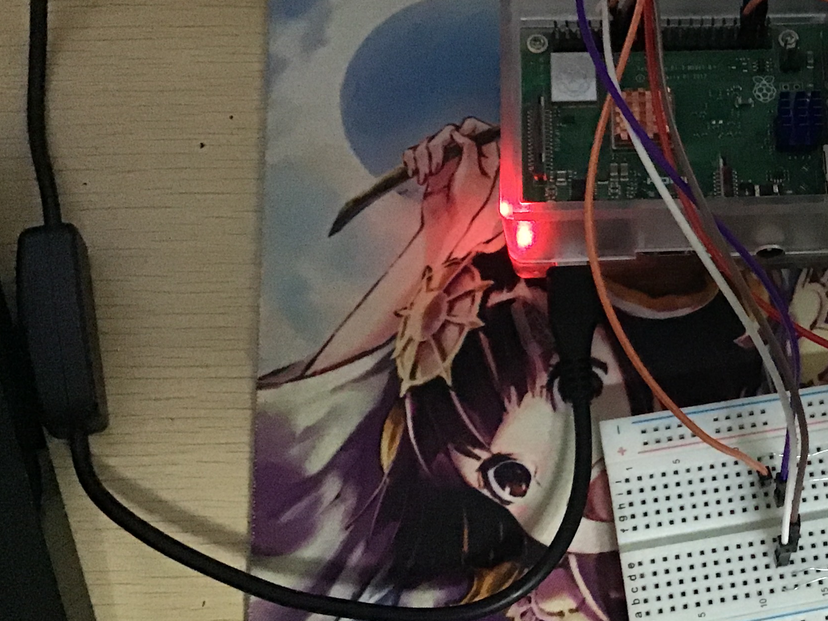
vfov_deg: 24.0
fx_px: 1459
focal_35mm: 61
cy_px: 300
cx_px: 797
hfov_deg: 29.9
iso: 400
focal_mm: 3.3
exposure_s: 1/17
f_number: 2.4
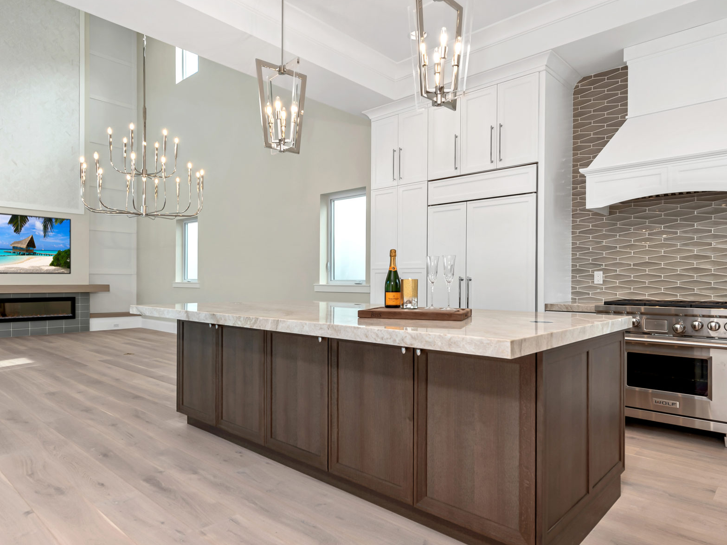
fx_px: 462
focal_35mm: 22
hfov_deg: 76.3
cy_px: 286
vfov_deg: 61.0
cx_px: 345
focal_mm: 14
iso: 100
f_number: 8
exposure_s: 1/100
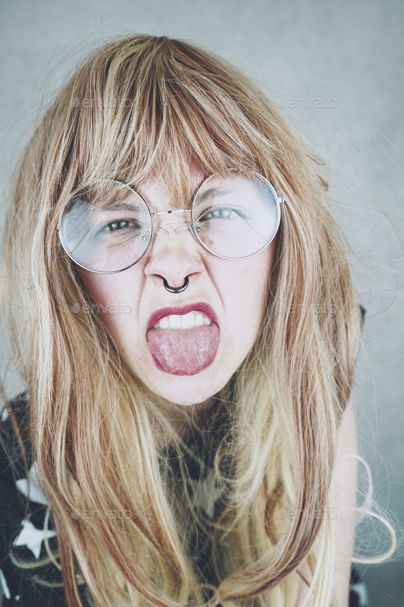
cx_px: 202
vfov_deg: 65.5
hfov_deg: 46.4
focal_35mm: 28
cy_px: 304
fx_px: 471
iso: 320
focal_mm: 28
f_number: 4.5
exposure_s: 1/60
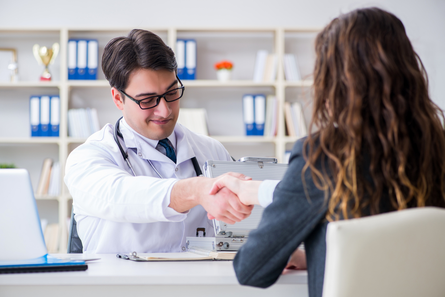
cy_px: 148
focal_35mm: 105
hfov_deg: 19.4
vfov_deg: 13.1
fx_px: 1299
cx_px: 222
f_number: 5
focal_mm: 105
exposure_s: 1/100
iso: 160
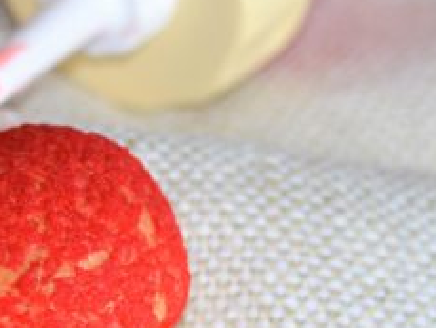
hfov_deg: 8.0
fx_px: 3050
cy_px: 199
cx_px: -248
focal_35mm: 242
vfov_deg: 6.1
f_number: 3.5
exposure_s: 1/60
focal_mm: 50
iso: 200
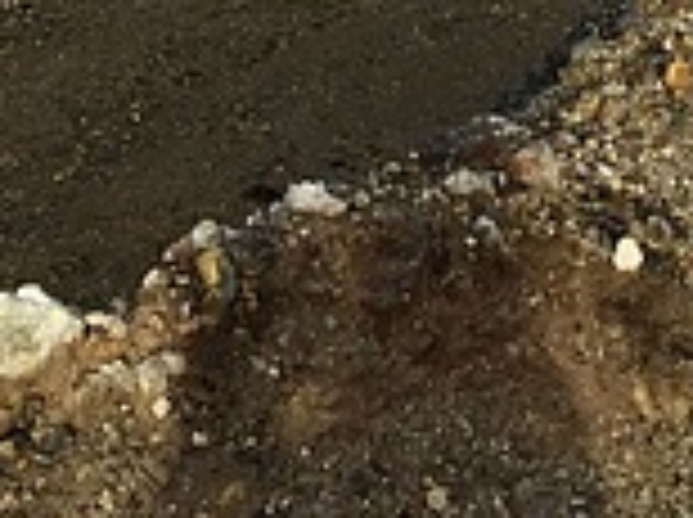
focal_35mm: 125
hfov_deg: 15.5
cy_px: -541
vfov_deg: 10.7
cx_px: 675
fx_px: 2499
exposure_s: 1/682
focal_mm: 4.15
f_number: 2.2
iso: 32
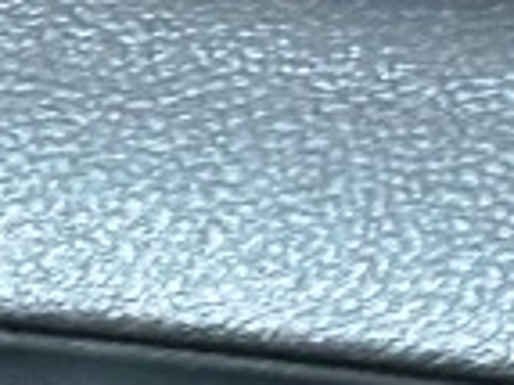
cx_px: -72
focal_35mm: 343
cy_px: 345
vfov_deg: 4.3
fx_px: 5089
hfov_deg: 5.8
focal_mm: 6.86
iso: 500
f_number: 1.78
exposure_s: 1/30
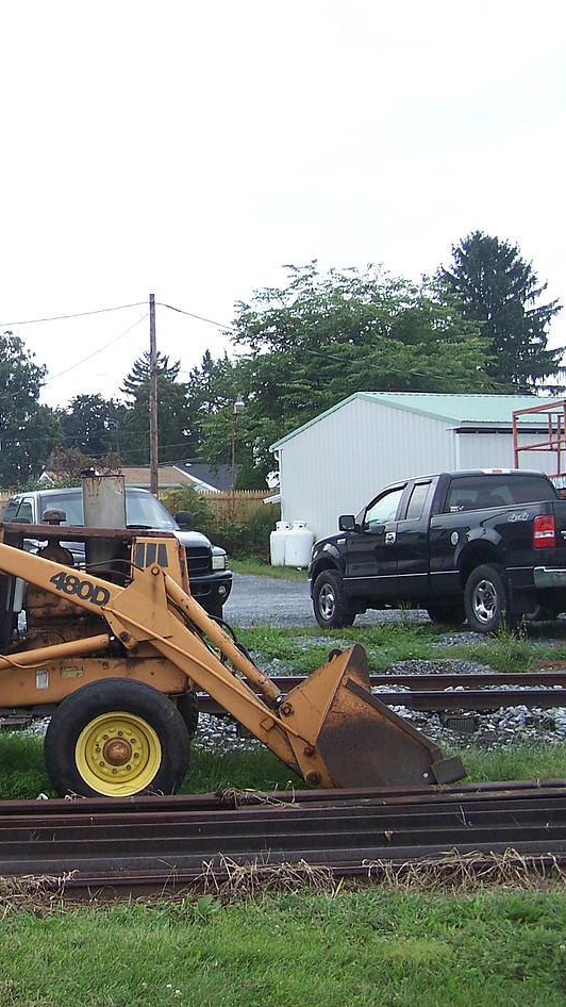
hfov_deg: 20.6
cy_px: 508
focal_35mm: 56
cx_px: -22
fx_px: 1494
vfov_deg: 37.2
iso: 80
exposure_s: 1/250
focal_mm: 6.3
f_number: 2.8
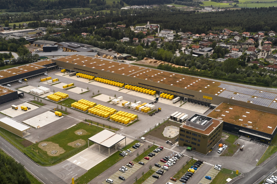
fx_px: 285
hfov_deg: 51.9
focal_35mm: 37
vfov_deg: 35.8
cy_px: 108
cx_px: 129
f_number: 4.5
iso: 100
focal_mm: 10.26
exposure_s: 1/60
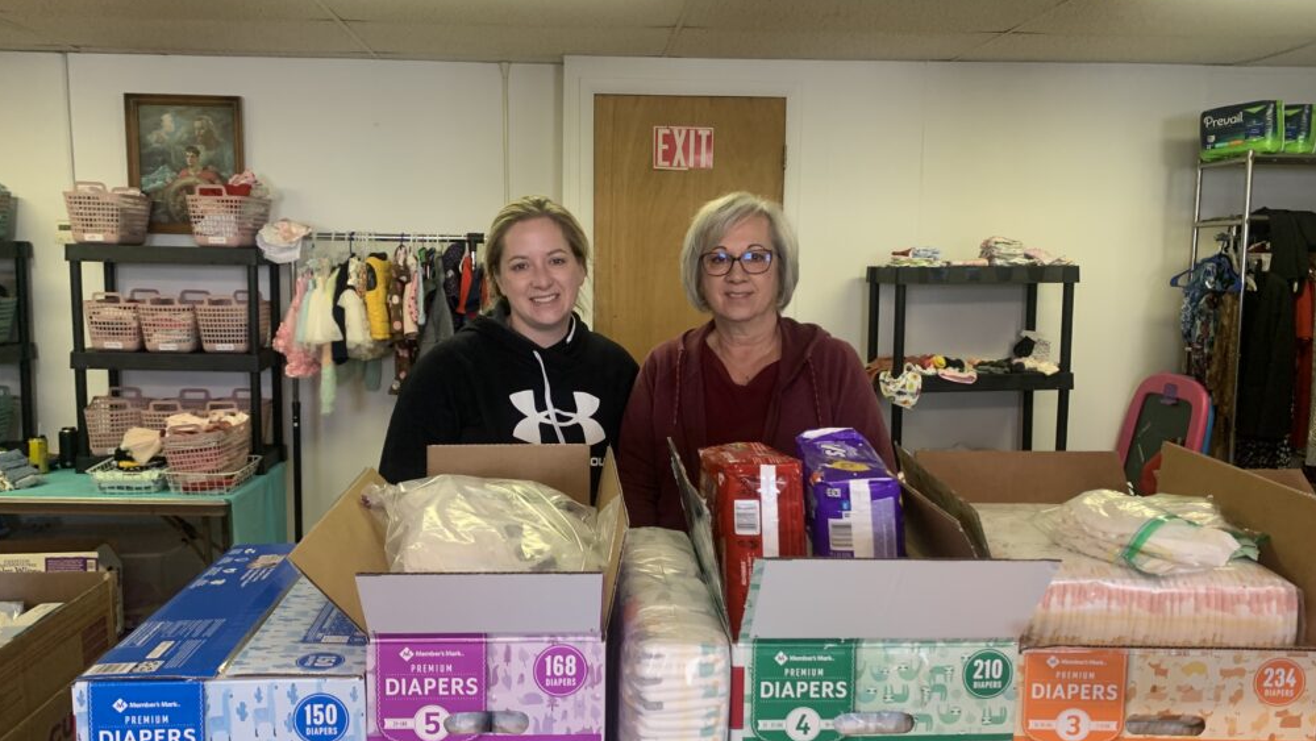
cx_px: 645
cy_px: 384
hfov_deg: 66.0
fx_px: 1012
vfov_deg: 40.2
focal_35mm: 29
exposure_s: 1/60
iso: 200
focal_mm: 4.25
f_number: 1.8
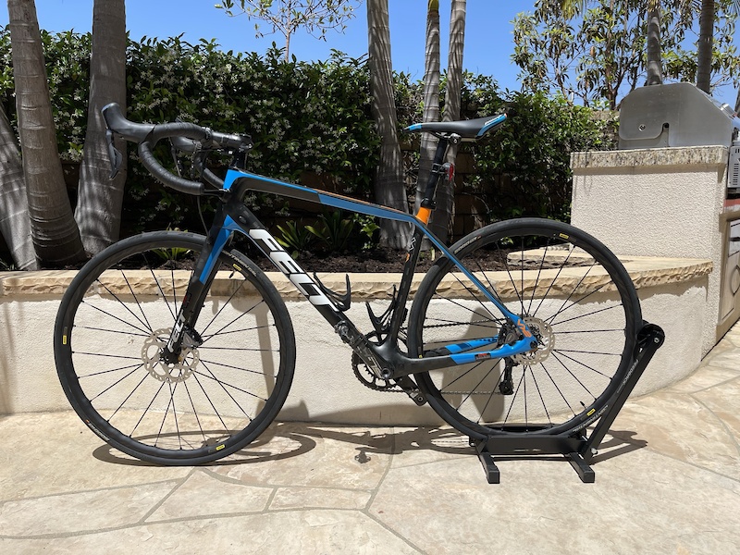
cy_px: 278
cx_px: 370
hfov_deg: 67.3
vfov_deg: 53.1
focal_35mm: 26
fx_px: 556
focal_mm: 5.1
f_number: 1.6
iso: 32
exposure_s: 1/4049
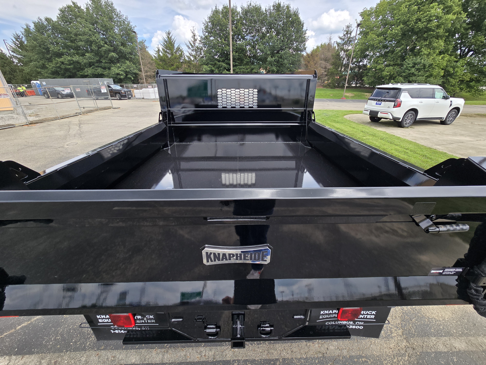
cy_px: 182
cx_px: 243
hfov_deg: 106.2
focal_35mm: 13
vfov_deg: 89.9
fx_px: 183
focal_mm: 2.2
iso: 50
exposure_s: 1/777
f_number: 2.2
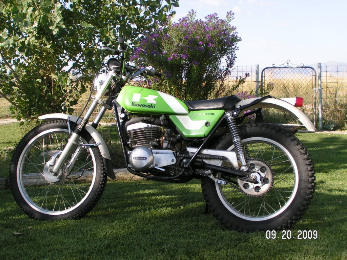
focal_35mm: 57
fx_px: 571
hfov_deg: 33.8
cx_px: 174
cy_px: 130
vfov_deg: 25.7
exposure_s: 1/200
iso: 50
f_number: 5.6
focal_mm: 8.7
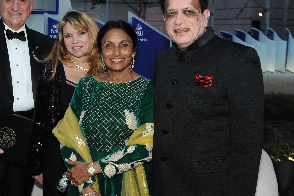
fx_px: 465
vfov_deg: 23.7
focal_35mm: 57
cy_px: 76
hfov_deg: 34.5
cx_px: 81
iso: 1600
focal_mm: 38
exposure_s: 1/60
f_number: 5
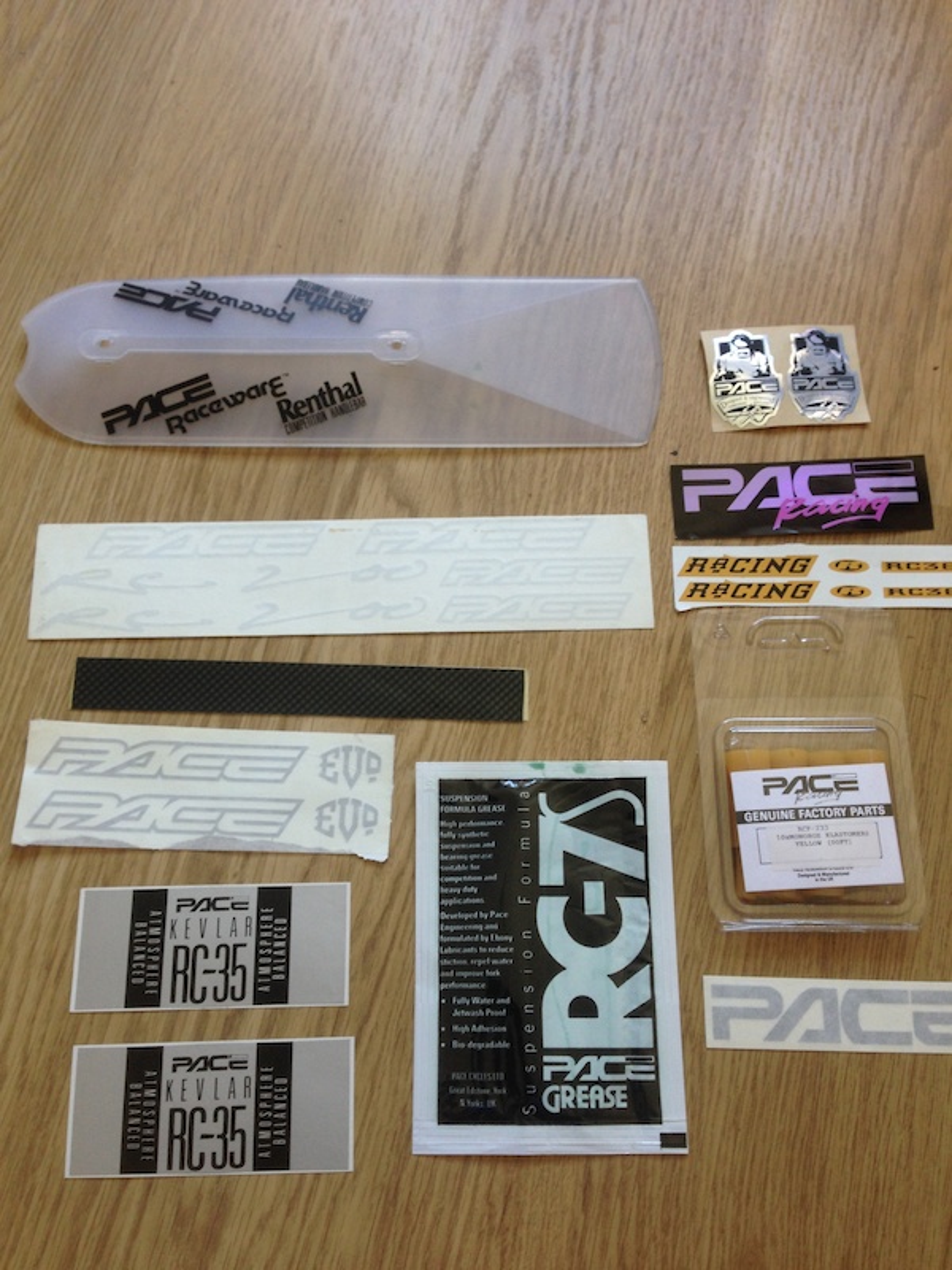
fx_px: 1210
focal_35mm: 33
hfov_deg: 42.9
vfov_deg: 55.4
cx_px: 476
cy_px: 635
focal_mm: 4.12
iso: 64
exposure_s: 1/20
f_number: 2.4
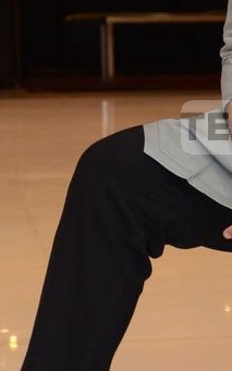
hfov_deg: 5.2
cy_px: 127
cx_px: 290
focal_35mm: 251
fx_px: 2540
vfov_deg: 8.4
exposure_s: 1/125
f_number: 6.3
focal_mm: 52
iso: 1600
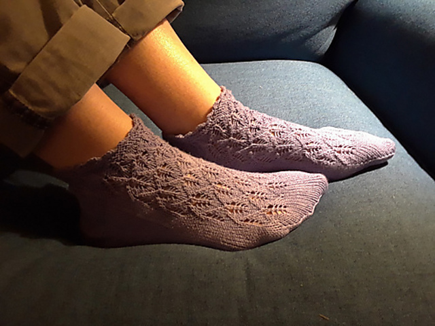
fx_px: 377
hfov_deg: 60.0
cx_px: 218
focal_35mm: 30
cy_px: 163
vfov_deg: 46.8
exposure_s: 1/15
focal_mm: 2.47
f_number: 1.9
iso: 250
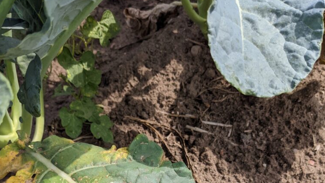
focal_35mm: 40
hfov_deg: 50.5
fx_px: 345
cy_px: 215
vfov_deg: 26.6
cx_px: 161
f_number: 1.73
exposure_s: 1/1675
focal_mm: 4.38
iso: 55
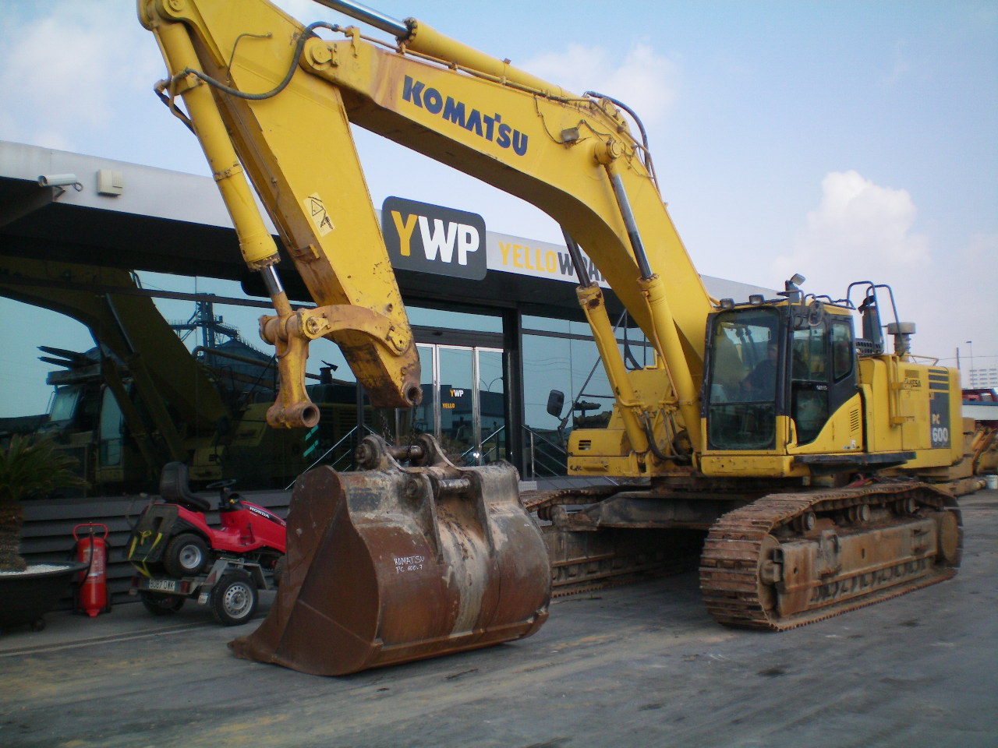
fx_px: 1096
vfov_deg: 37.7
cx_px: 499
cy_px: 374
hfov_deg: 49.0
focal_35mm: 38
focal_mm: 6.3
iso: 64
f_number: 4.6
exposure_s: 1/320
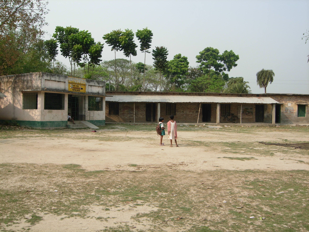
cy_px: 116
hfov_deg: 51.4
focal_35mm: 36
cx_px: 154
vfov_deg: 39.7
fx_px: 321
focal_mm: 7.5
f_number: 5.4
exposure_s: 1/215
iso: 50
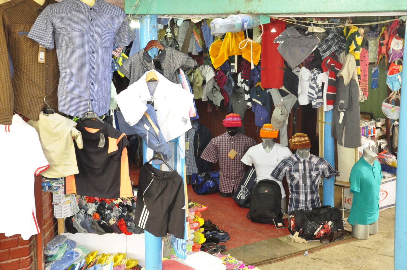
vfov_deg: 23.7
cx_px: 204
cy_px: 135
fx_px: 644
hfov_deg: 35.1
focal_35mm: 57
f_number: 8
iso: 3200
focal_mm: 38
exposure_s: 1/40
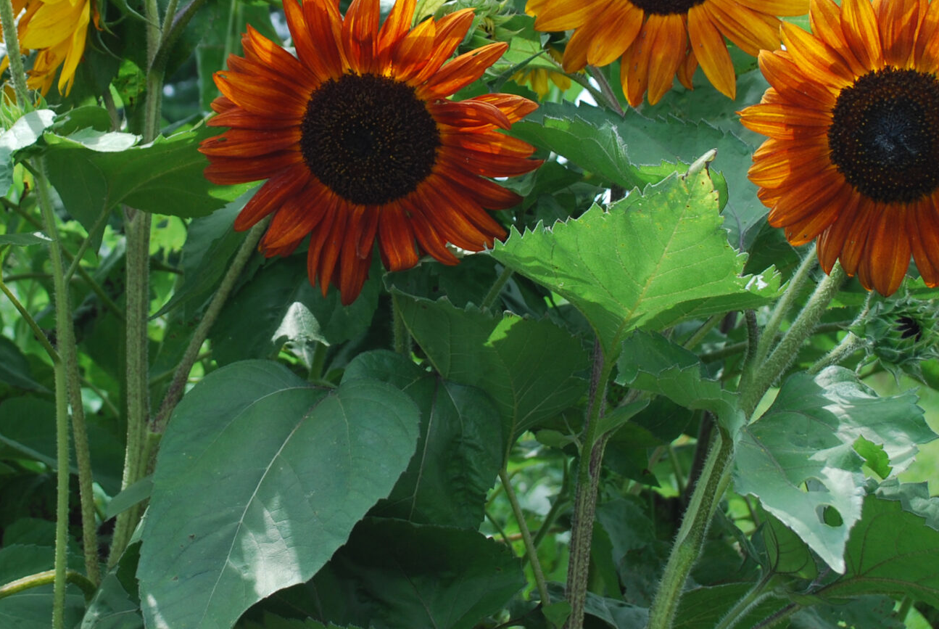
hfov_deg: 23.5
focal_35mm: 86
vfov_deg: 15.8
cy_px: 96
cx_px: 295
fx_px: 2246
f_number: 6.3
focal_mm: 29
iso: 100
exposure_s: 1/160
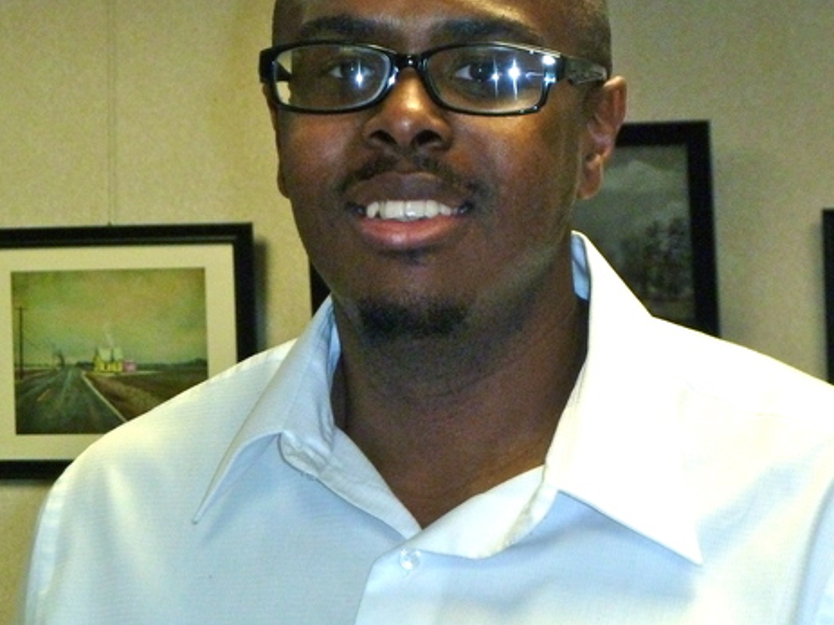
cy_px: 235
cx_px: 481
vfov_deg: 8.8
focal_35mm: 168
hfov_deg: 11.8
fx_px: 4047
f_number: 4.4
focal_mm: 18.2
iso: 400
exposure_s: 1/80
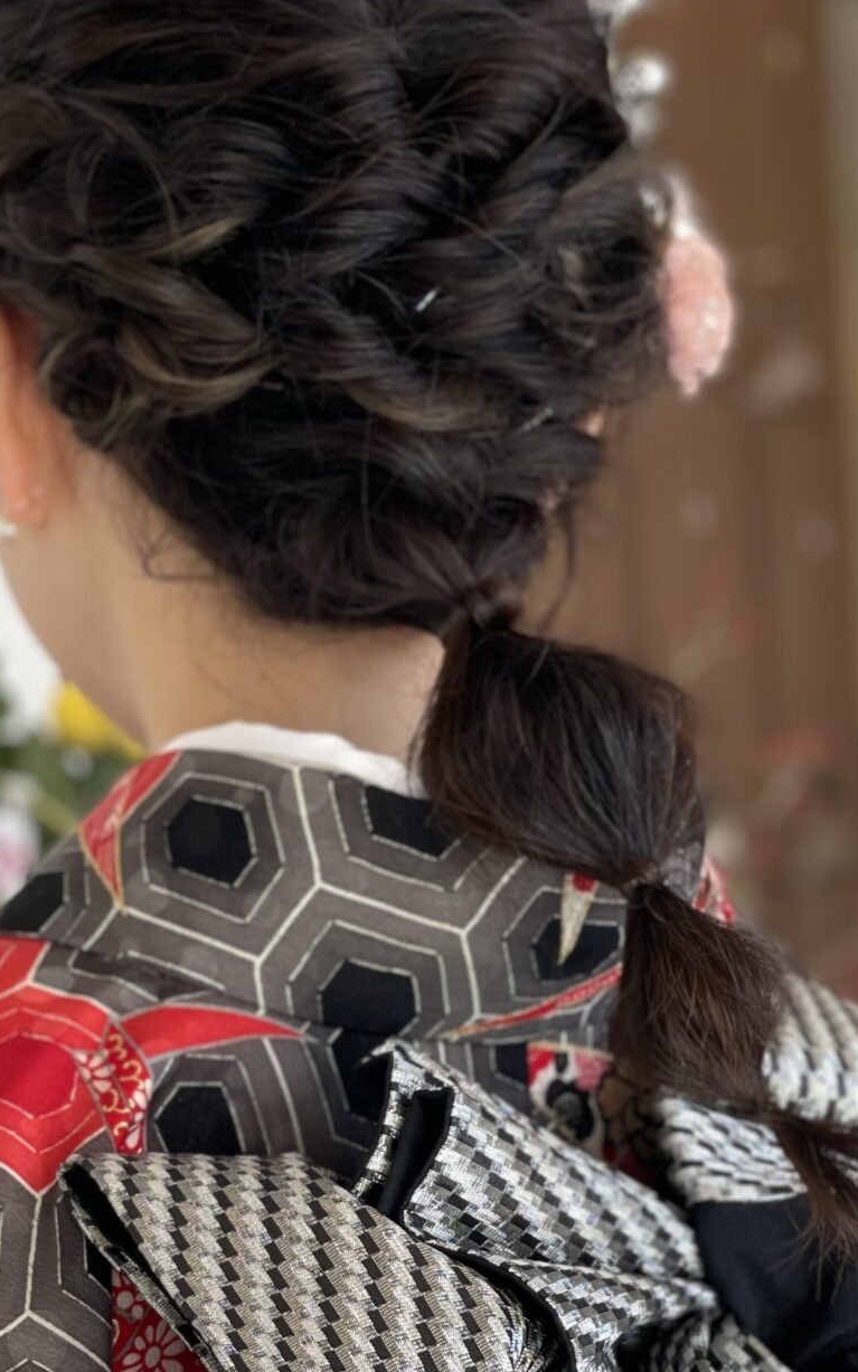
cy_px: 1184
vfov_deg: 17.9
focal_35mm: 115
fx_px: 4302
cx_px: 136
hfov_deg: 11.3
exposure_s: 1/122
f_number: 2
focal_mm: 6
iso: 25
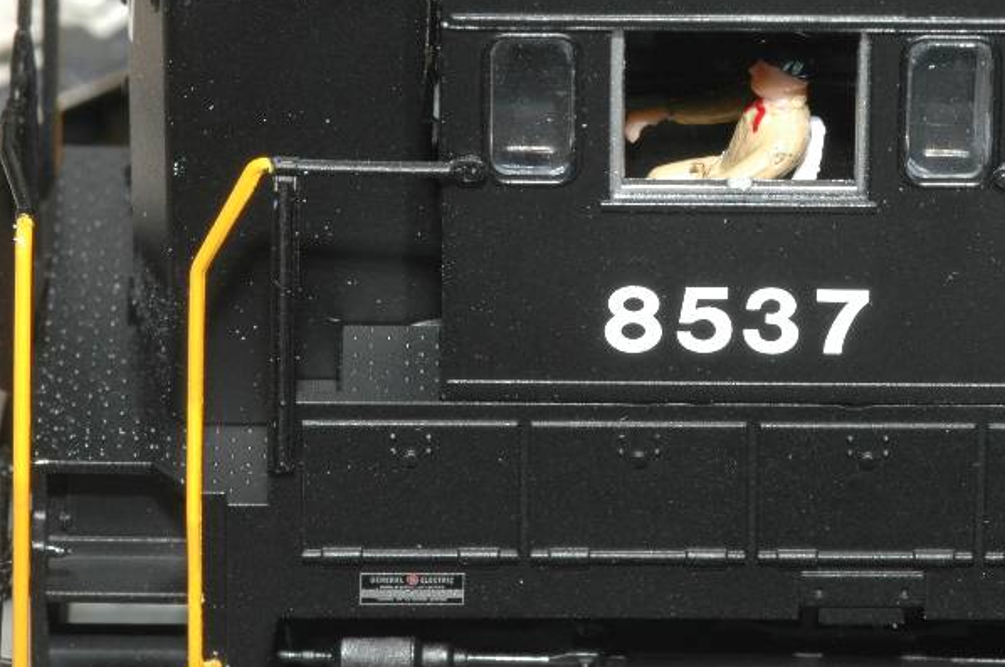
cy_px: 132
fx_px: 7523
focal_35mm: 270
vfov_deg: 5.1
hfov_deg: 7.6
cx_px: 738
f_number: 25
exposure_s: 1/60
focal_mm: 105
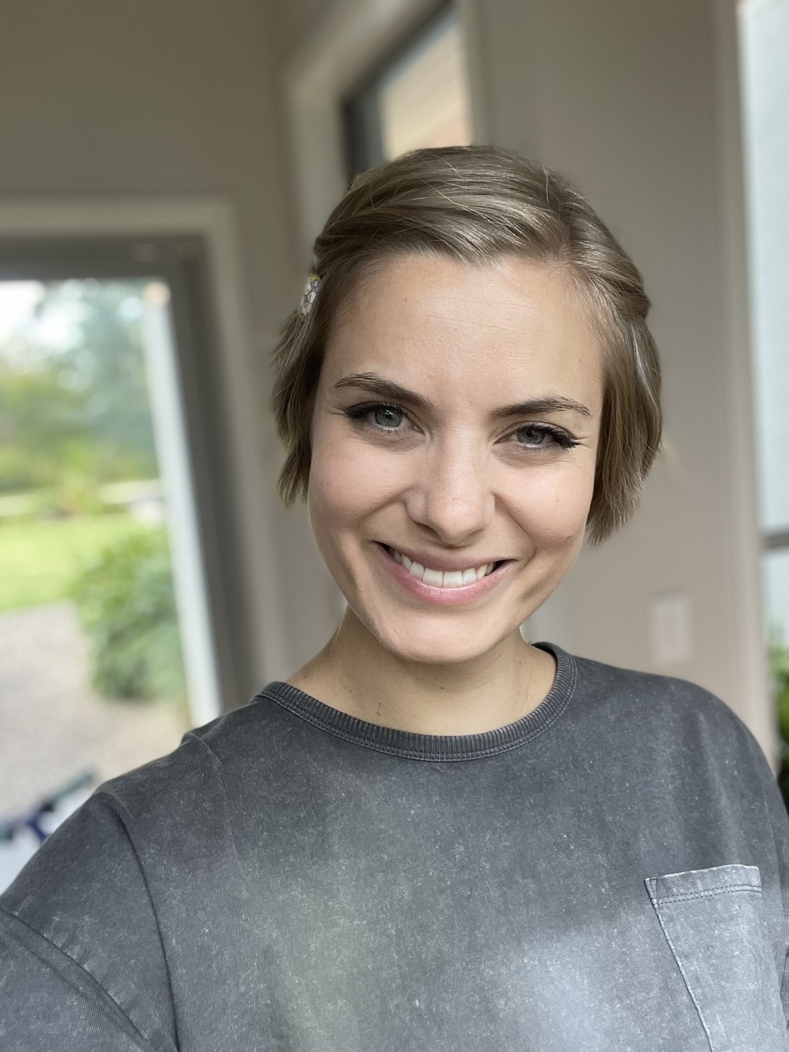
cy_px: 526
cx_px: 394
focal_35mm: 30
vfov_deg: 60.0
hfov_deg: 46.8
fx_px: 912
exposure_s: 1/91
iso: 100
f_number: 2.2
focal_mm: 2.71
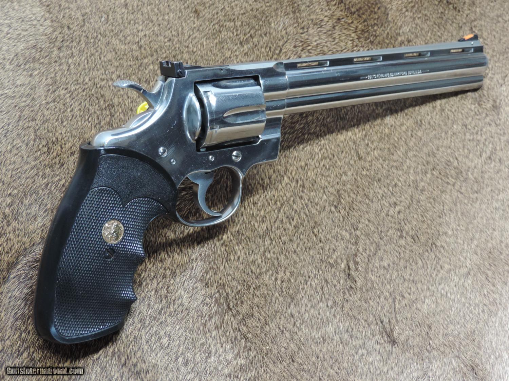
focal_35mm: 50
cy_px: 190
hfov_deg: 38.2
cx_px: 254
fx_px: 735
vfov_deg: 29.1
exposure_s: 1/30
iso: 400
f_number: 3.6
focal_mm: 8.9
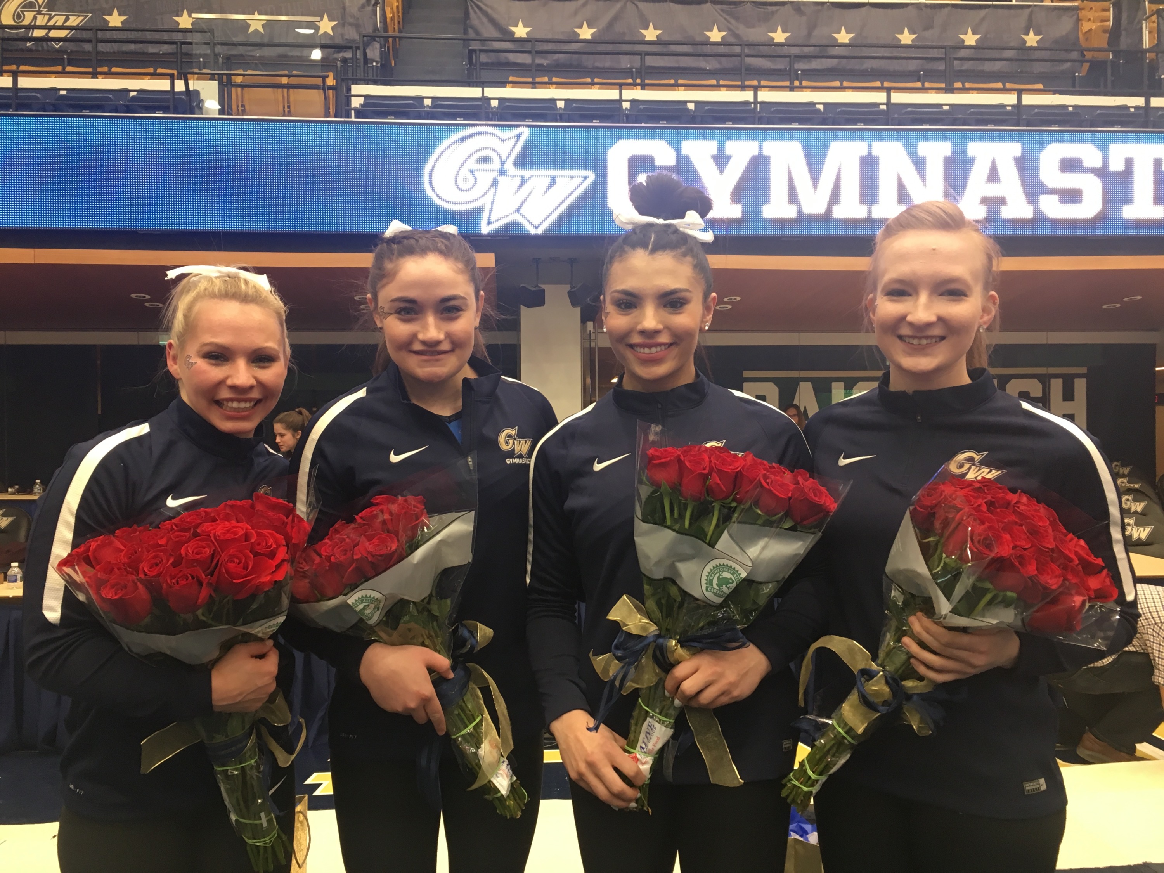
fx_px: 975
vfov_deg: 48.2
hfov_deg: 61.7
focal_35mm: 29
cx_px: 582
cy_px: 436
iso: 64
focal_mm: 4.15
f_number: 2.2
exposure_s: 1/30
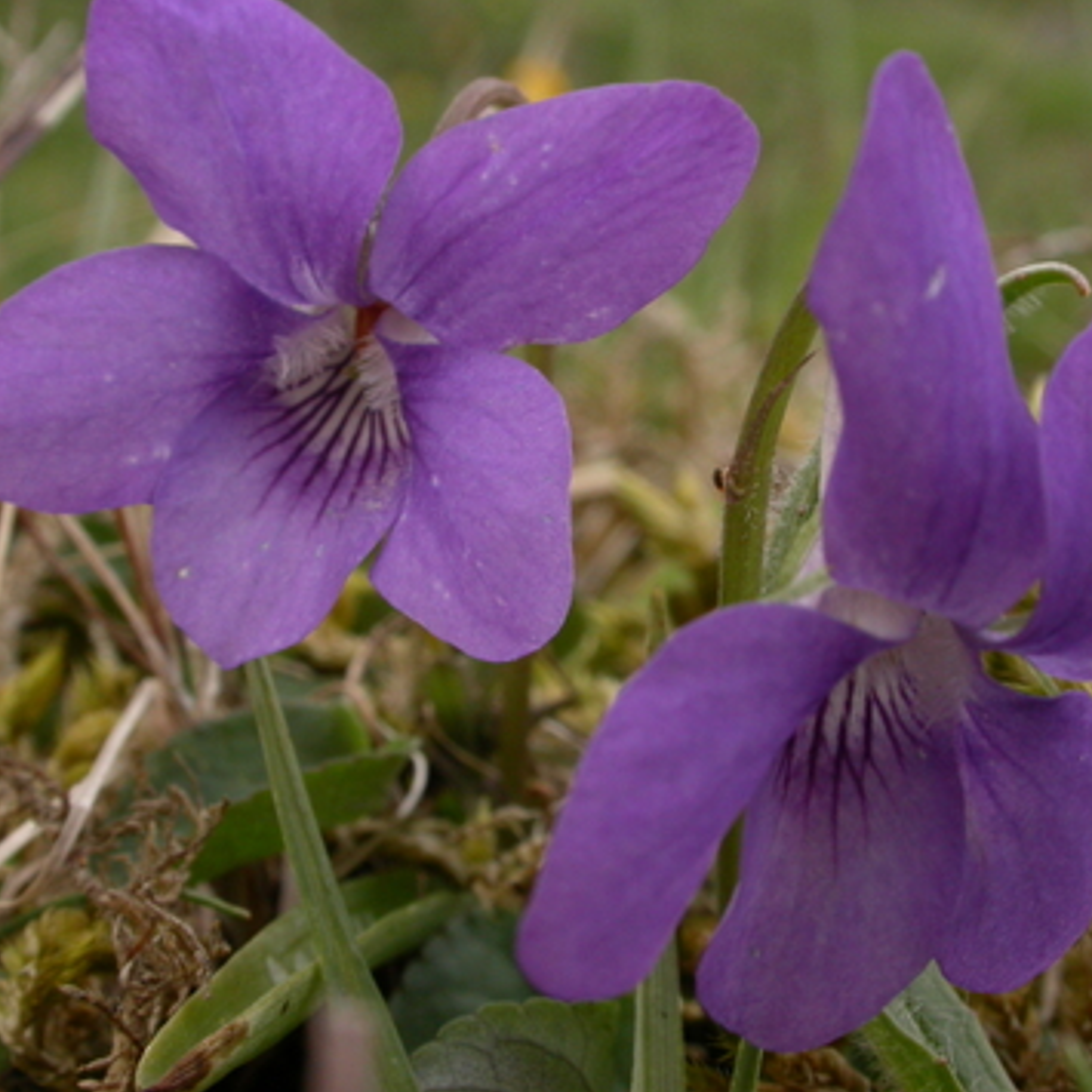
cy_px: 548
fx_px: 2855
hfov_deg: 21.7
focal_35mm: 80
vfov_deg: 21.7
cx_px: 572
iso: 100
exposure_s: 1/16.5
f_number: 9.3
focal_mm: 14
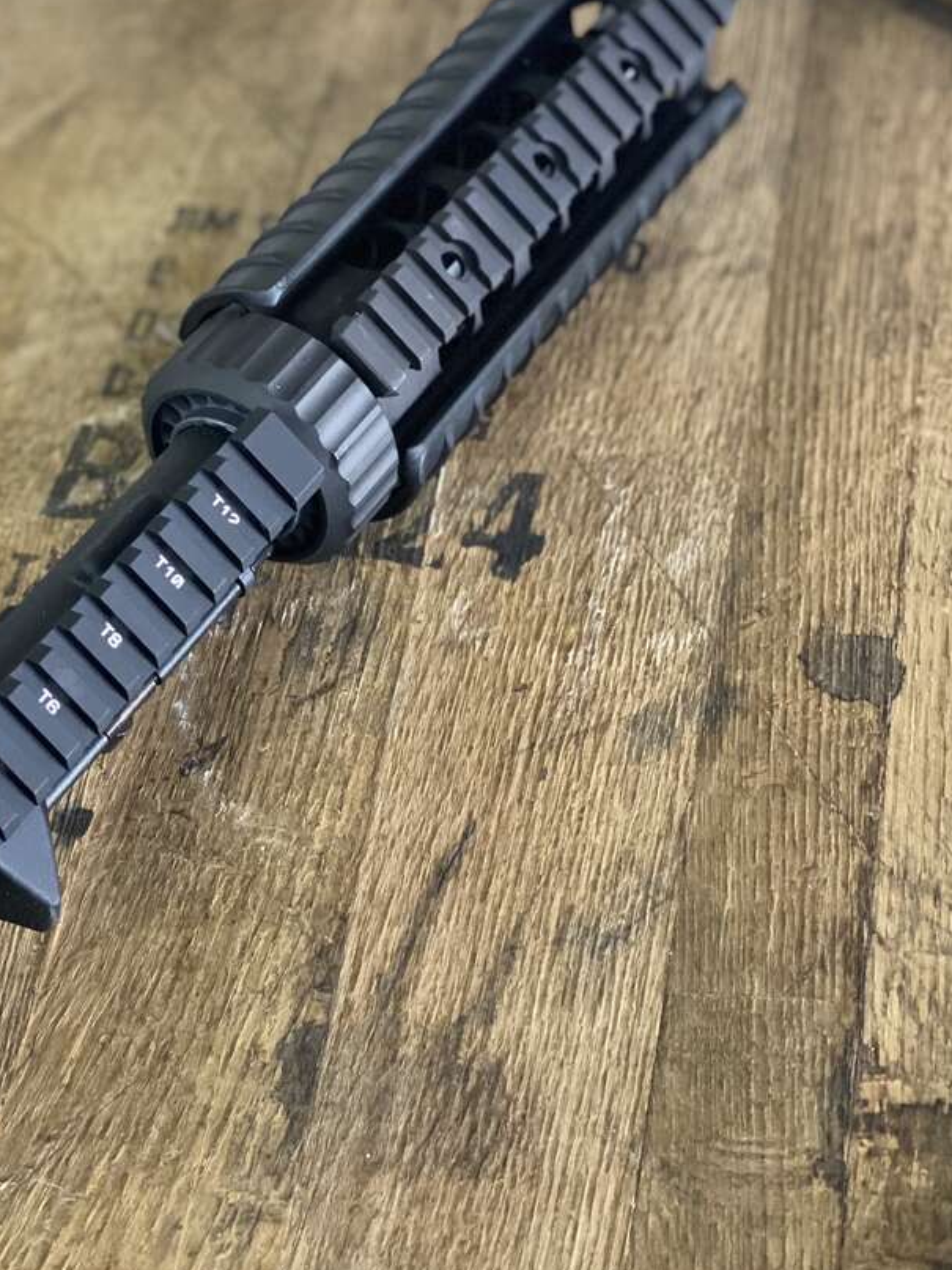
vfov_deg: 25.0
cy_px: 530
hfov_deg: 18.8
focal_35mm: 78
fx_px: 2861
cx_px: 246
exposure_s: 1/40
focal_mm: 6
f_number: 2
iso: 320
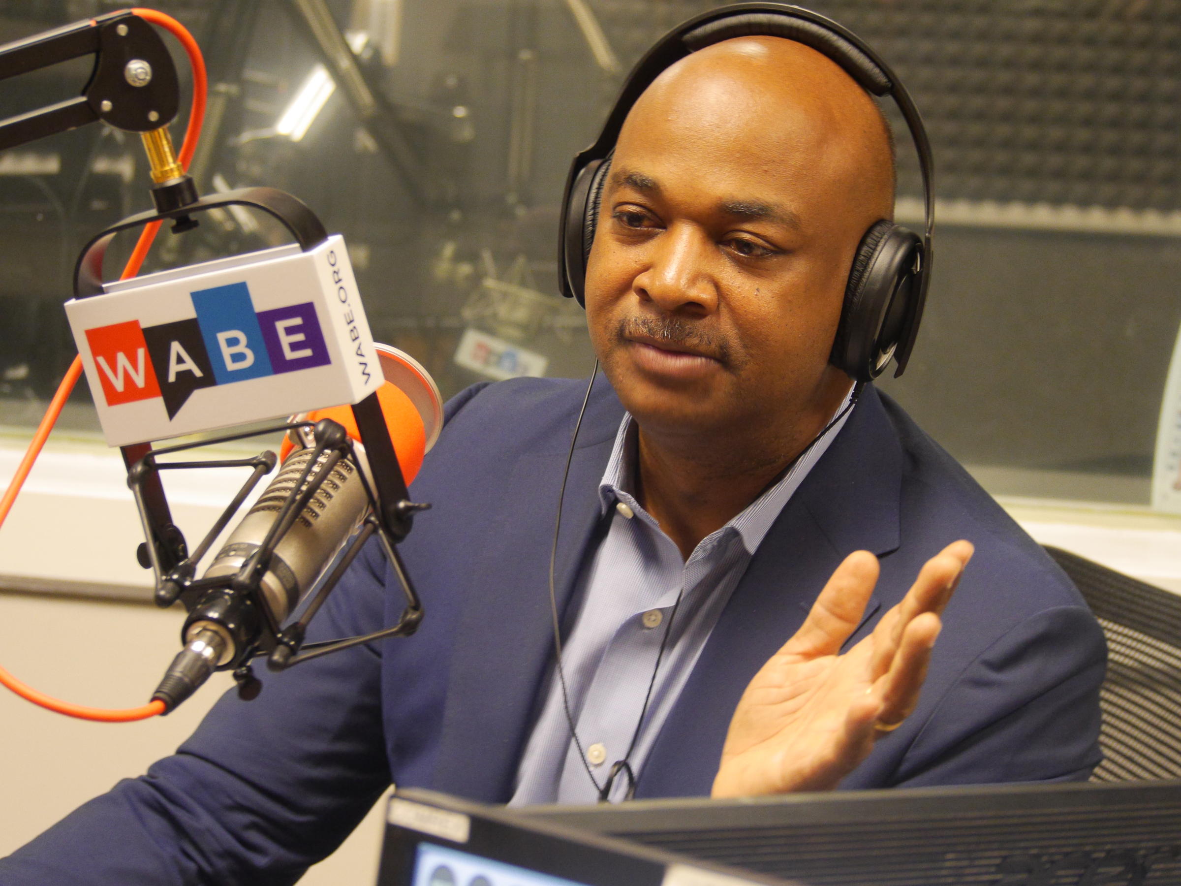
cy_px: 443
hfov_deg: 20.0
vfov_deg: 15.1
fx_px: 3343
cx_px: 590
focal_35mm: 98
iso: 1600
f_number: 4.2
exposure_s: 1/30
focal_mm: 49
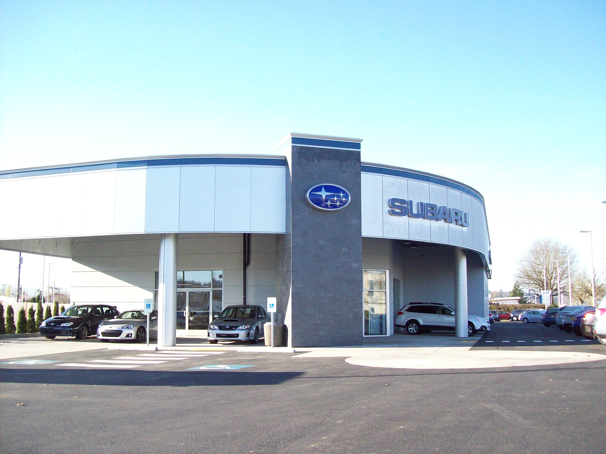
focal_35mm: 36
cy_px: 227
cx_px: 303
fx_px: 630
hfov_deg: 51.4
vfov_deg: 39.7
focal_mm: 6
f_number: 2.7
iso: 200
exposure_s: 1/1401
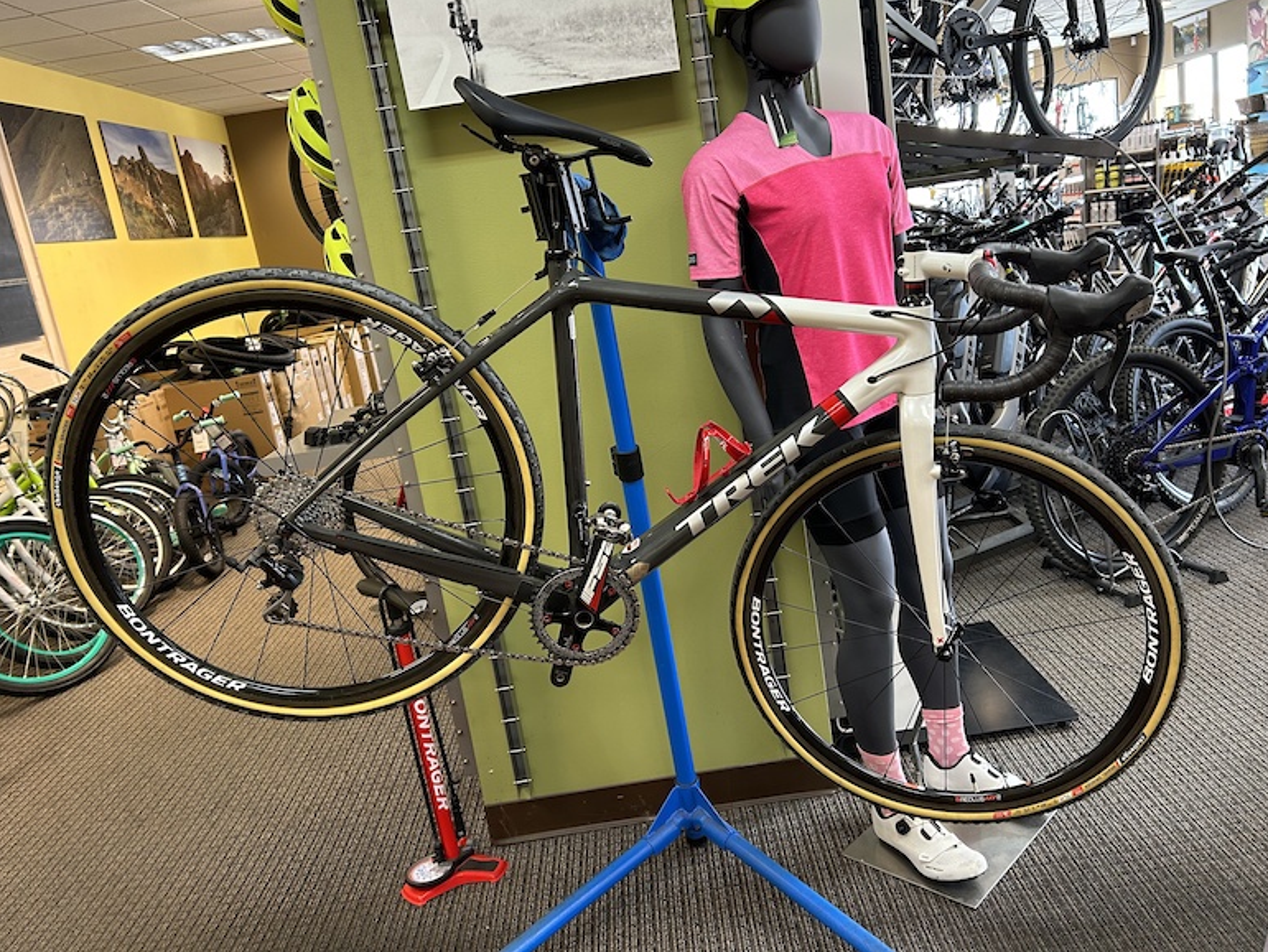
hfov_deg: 65.3
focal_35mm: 27
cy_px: 460
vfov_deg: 51.4
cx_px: 657
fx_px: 989
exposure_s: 1/60
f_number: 1.5
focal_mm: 5.7
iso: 160
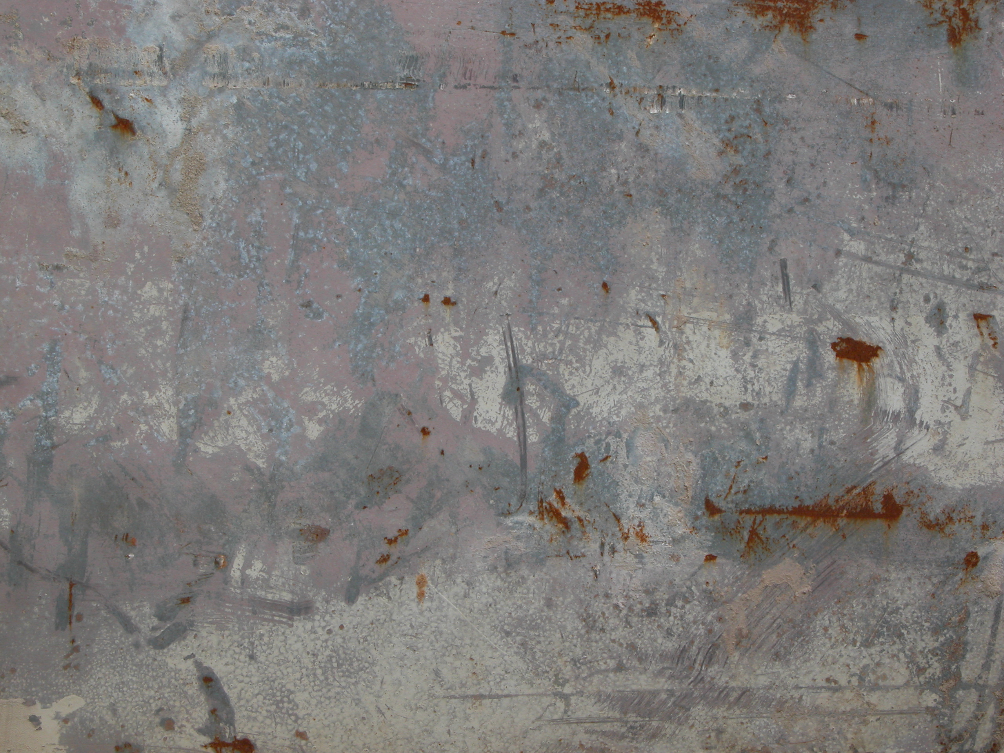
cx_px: 502
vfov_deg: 18.9
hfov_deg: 25.0
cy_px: 376
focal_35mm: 78
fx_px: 2262
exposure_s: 1/433
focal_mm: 19.9
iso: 100
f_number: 6.8
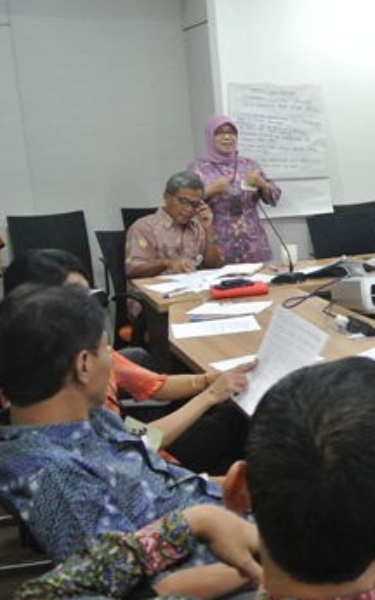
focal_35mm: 51
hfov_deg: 21.8
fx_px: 835
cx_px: 538
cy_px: 345
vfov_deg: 39.5
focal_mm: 10
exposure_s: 1/30
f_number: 3.5
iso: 1250
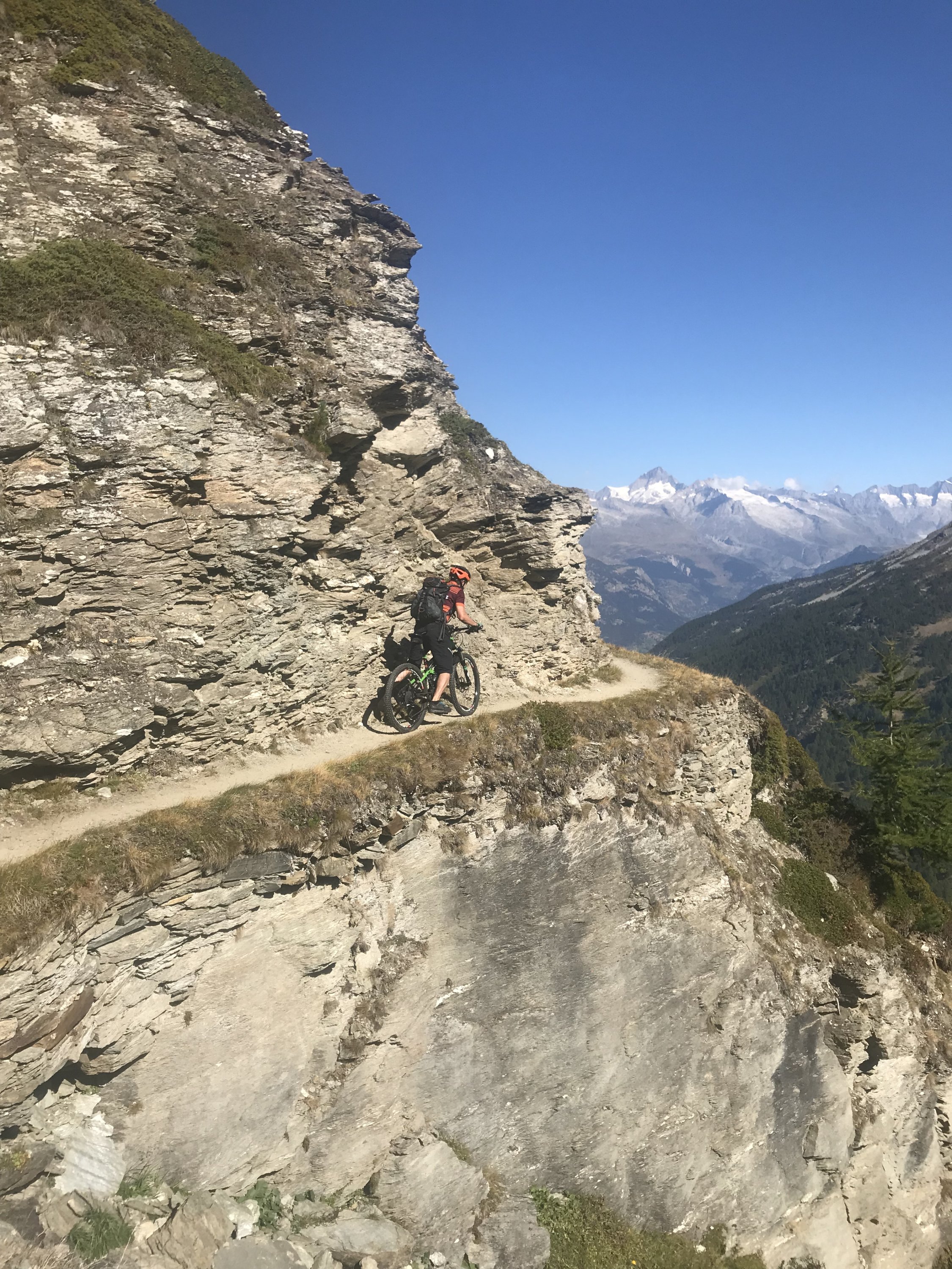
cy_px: 634
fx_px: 1027
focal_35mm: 28
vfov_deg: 63.4
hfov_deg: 49.7
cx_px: 476
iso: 20
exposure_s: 1/2907
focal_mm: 3.99
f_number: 1.8
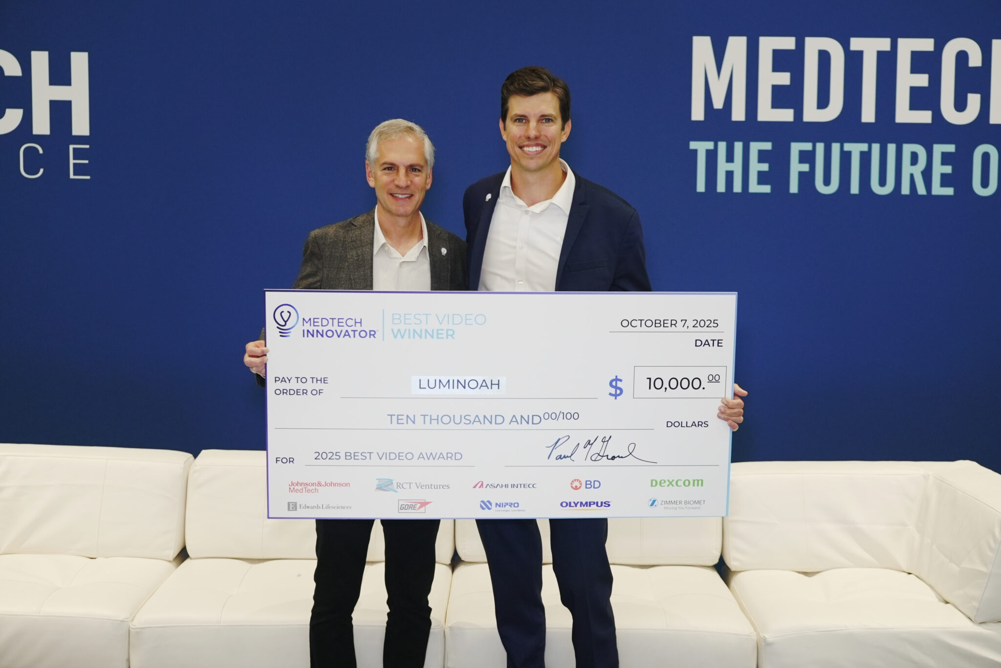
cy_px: 334
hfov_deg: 40.3
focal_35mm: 49
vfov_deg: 27.6
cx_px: 500
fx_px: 1363
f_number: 4
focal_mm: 49
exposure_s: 1/20
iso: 4000
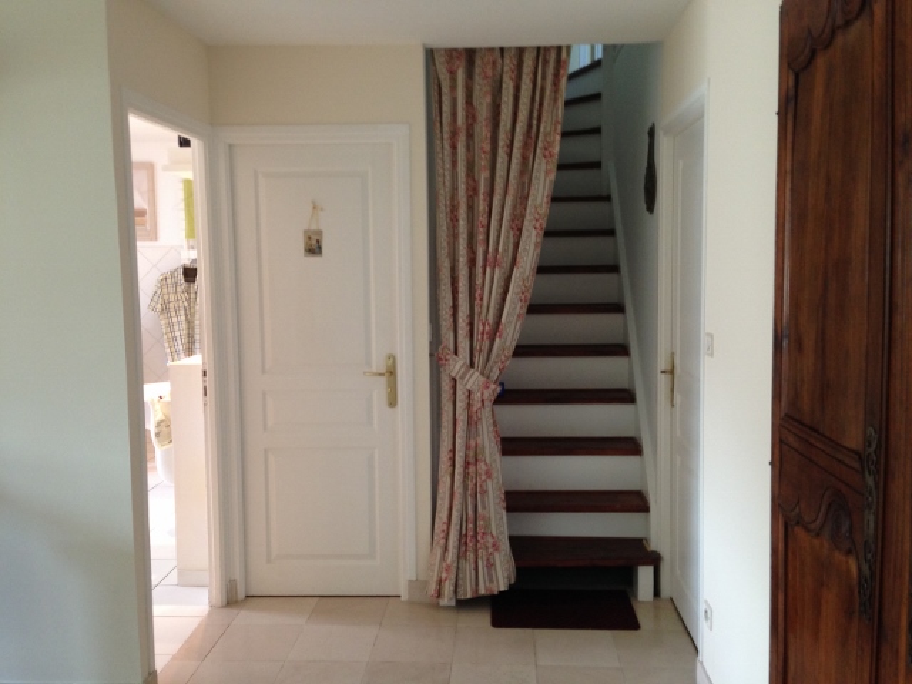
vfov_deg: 42.9
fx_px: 869
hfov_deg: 55.4
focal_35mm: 33
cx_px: 456
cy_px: 342
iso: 100
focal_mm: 4.12
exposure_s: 1/20
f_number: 2.4
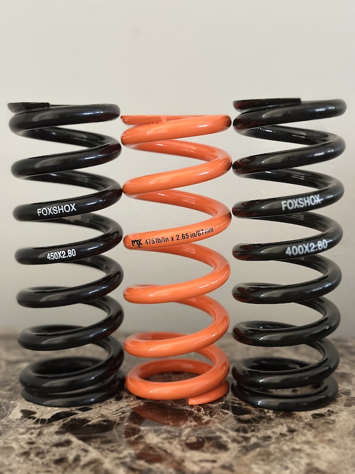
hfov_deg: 30.3
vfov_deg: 39.7
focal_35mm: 48
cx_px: 178
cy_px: 237
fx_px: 656
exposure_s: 1/30
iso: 800
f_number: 1.78
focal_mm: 6.86
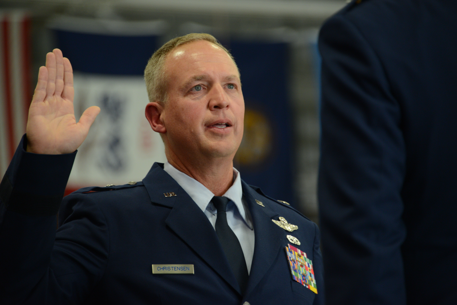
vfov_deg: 4.6
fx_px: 3809
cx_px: 228
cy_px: 152
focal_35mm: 300
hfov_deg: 6.9
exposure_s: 1/60
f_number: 5.6
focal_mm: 300
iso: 1600
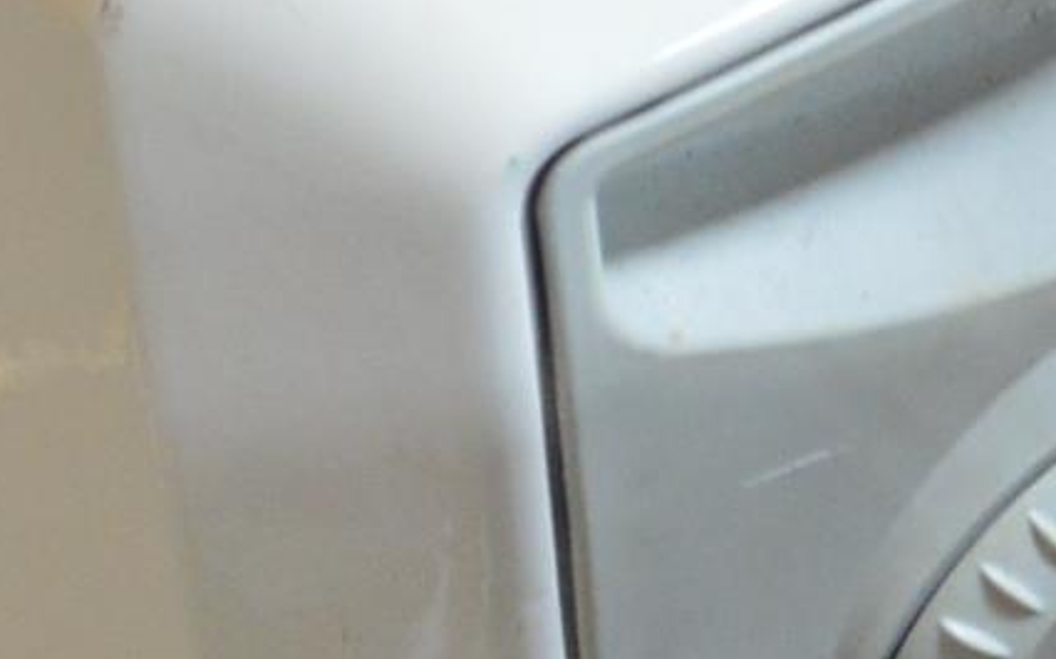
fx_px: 7452
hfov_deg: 8.0
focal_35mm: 259
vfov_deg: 5.1
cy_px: 349
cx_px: -193
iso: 1100
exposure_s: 1/15
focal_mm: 24
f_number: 4
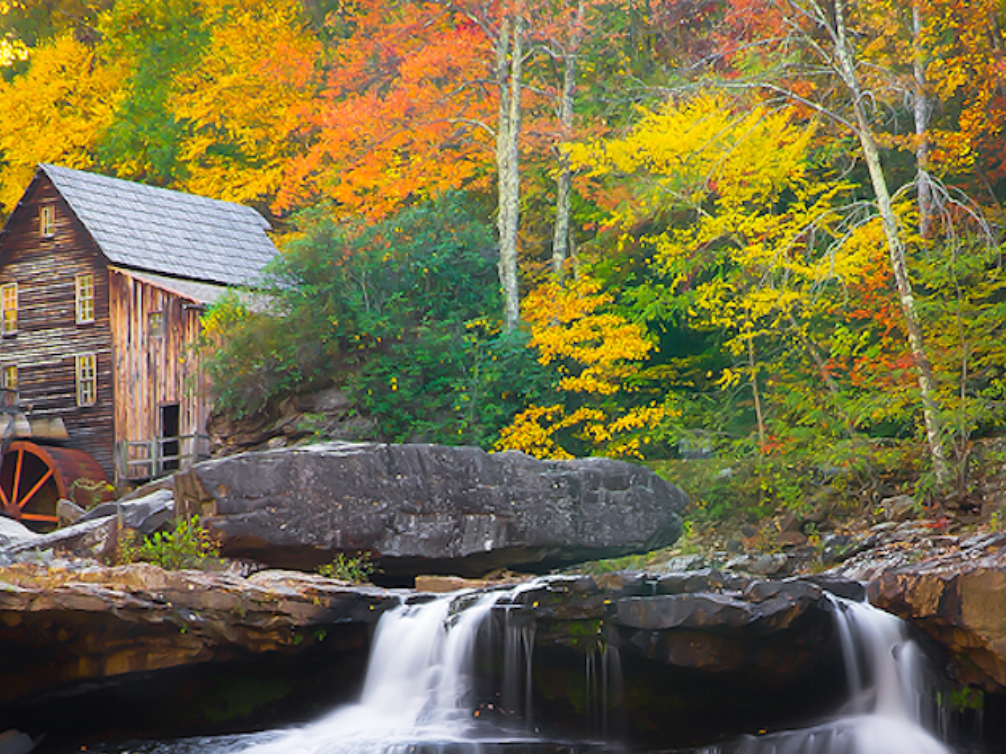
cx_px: 489
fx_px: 2063
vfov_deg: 20.6
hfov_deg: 27.4
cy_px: 501
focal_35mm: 71
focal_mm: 28
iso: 200
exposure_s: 4
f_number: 22
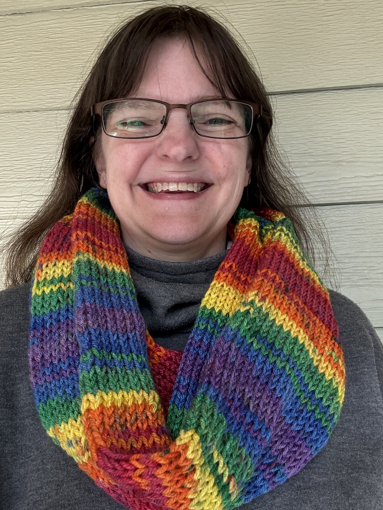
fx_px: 457
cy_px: 255
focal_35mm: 31
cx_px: 190
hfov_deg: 45.5
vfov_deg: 58.3
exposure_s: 1/60
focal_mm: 2.69
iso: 100
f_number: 1.9
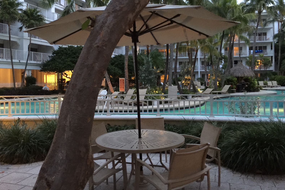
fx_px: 245
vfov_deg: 42.3
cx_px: 144
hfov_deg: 60.3
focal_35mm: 31
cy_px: 83
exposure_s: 1/4
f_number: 2.2
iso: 100
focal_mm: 4.15
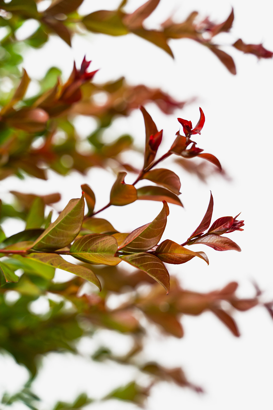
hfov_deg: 18.2
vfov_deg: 27.0
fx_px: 853
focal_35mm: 75
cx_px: 136
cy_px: 205
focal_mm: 75
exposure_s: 1/320
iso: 800
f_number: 3.5
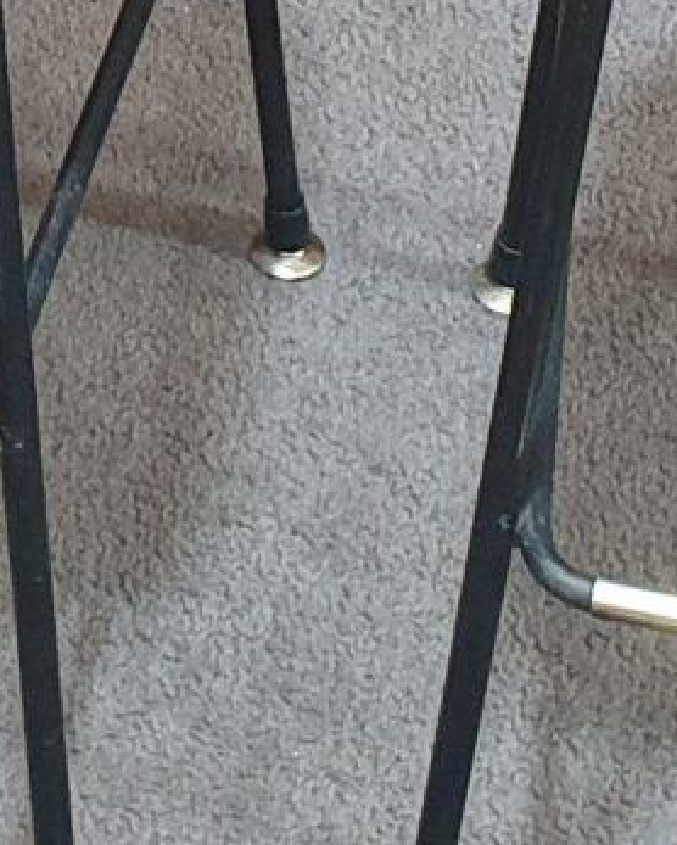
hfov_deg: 8.2
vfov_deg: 9.9
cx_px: -231
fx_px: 4679
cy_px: -558
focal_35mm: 187
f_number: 2.4
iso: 320
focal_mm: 4.3
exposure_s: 1/25
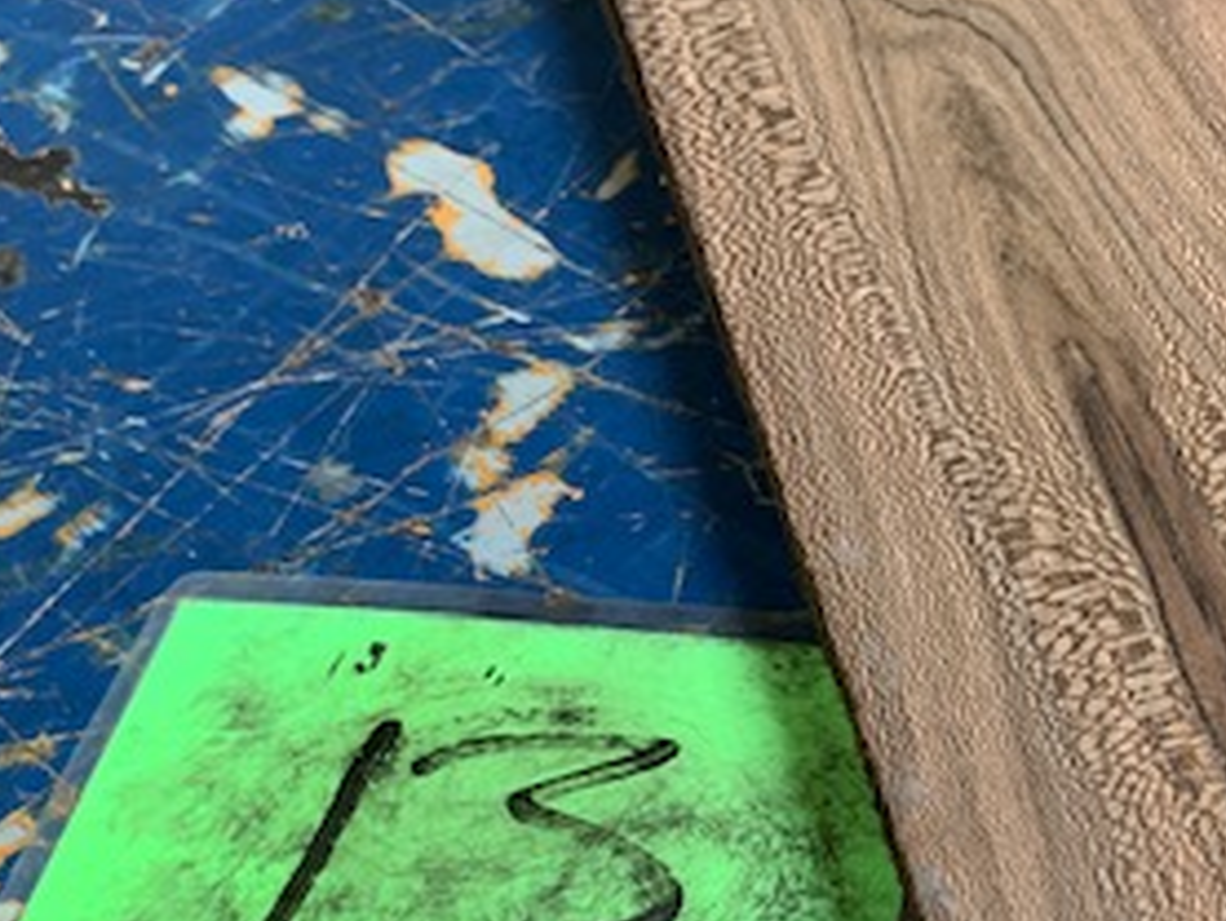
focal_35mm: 60
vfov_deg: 24.4
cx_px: 1168
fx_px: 2126
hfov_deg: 30.3
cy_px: 438
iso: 125
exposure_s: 1/60
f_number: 1.8
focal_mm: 4.25
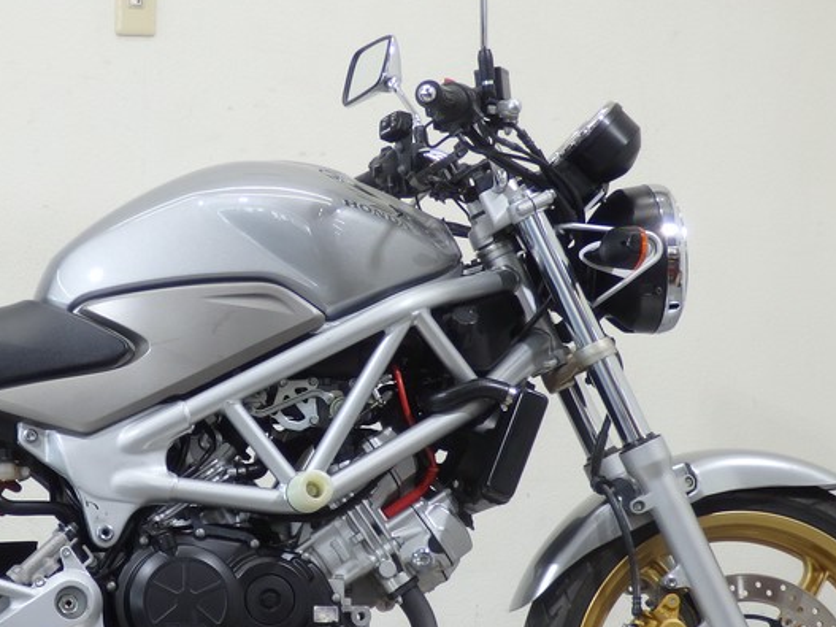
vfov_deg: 14.1
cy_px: 440
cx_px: 141
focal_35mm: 105
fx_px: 2535
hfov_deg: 18.5
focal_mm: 9.8
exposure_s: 1/50
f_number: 4.1
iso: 125
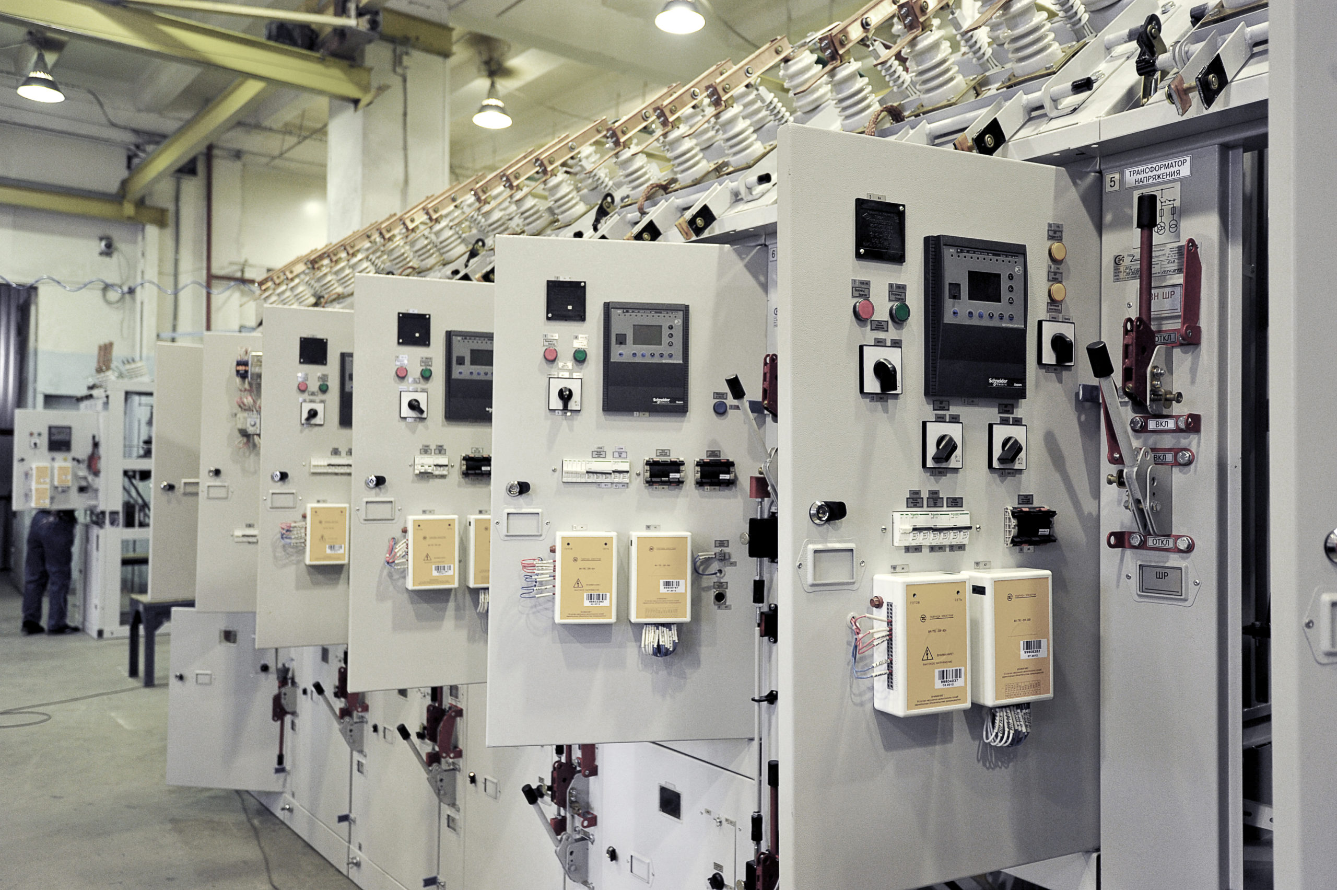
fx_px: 1076
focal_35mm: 29
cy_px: 445
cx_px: 668
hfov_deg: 63.7
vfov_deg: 44.9
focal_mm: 29
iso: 1400
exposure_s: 1/30
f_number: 4
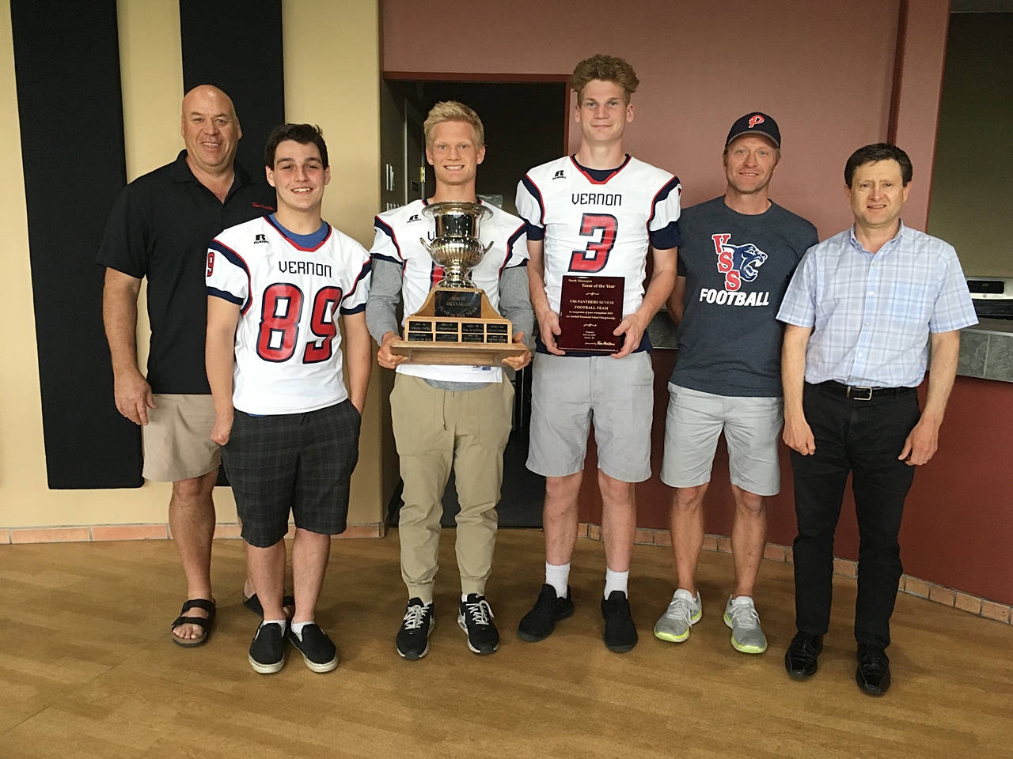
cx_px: 506
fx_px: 849
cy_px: 380
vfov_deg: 48.2
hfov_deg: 61.7
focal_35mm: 29
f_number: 2.2
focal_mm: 4.15
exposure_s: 1/30
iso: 125
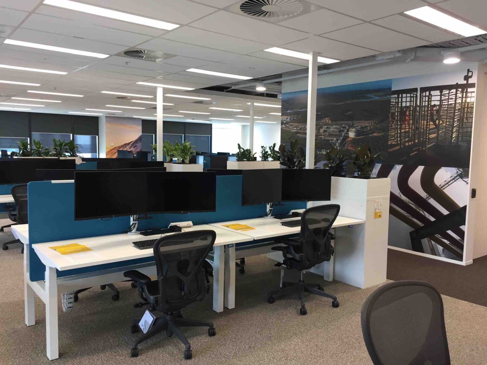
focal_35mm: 29
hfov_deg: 61.7
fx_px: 408
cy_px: 182
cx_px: 244
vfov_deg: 48.2
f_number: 2.2
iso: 50
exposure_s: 1/33
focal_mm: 4.15
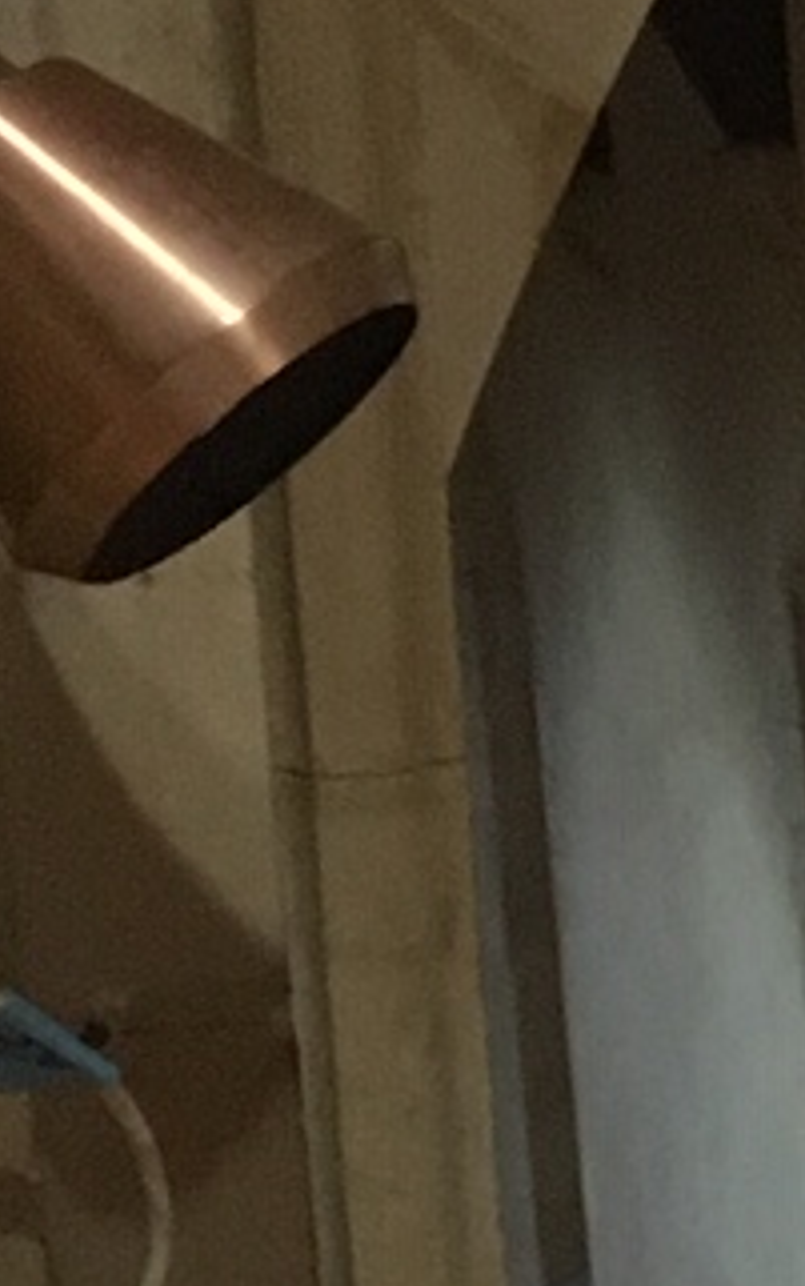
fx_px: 6766
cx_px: 3500
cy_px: 2043
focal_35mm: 193
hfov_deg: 5.6
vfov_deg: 10.4
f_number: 2.2
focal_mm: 4.15
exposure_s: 1/33
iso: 160
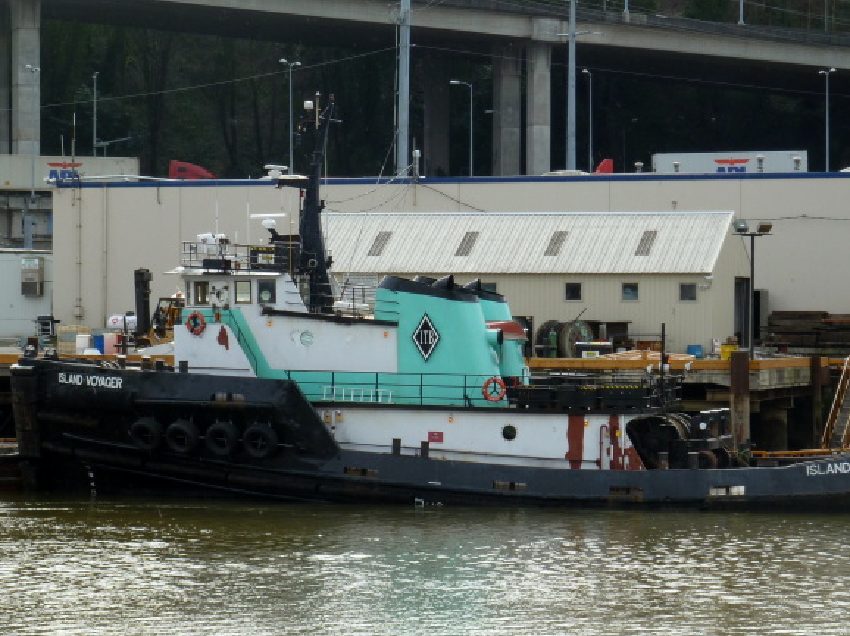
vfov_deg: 10.3
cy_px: 388
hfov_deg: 13.7
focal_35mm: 144
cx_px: 501
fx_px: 3534
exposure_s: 1/320
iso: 80
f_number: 4.3
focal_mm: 17
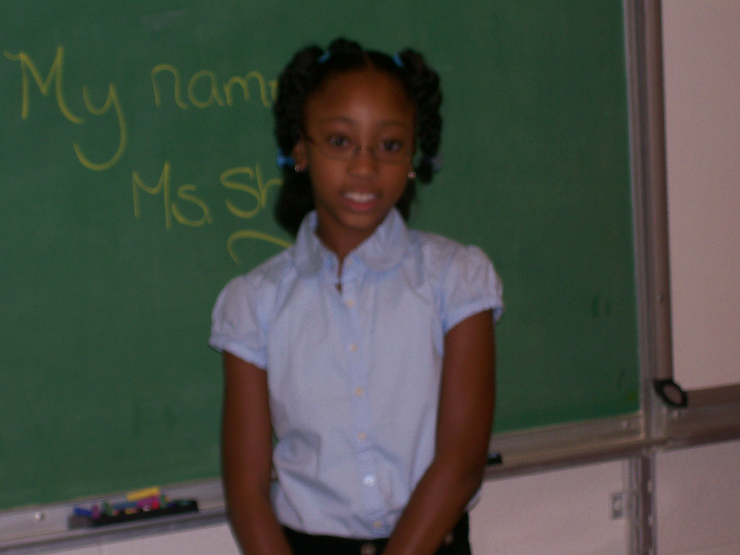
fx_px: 2309
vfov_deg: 13.7
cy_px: 278
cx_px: 370
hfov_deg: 18.2
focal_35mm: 108
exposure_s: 1/125
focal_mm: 18
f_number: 4.8
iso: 80
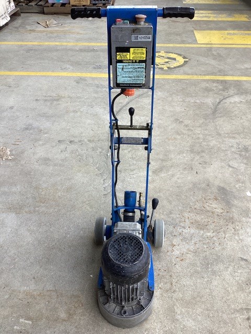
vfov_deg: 58.4
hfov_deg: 45.4
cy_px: 167
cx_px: 126
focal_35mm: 31
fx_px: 300
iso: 25
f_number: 2.4
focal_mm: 3.3
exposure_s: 1/183
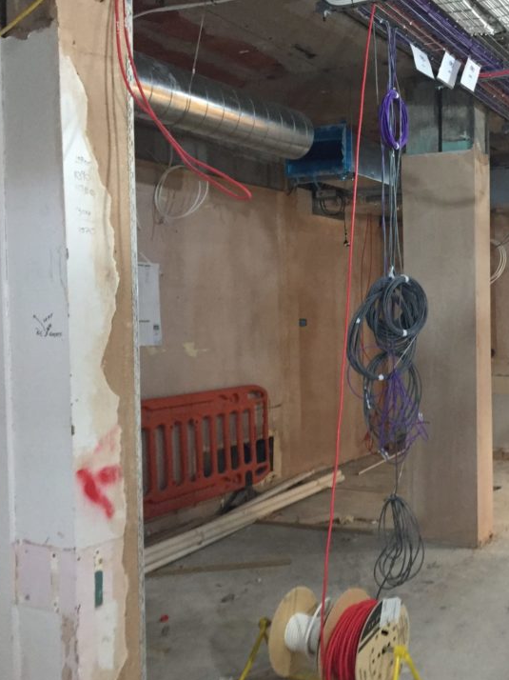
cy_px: 341
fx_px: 765
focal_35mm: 39
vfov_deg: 47.9
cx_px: 427
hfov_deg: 35.3
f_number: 2.2
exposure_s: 1/20
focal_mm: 4.15
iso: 250
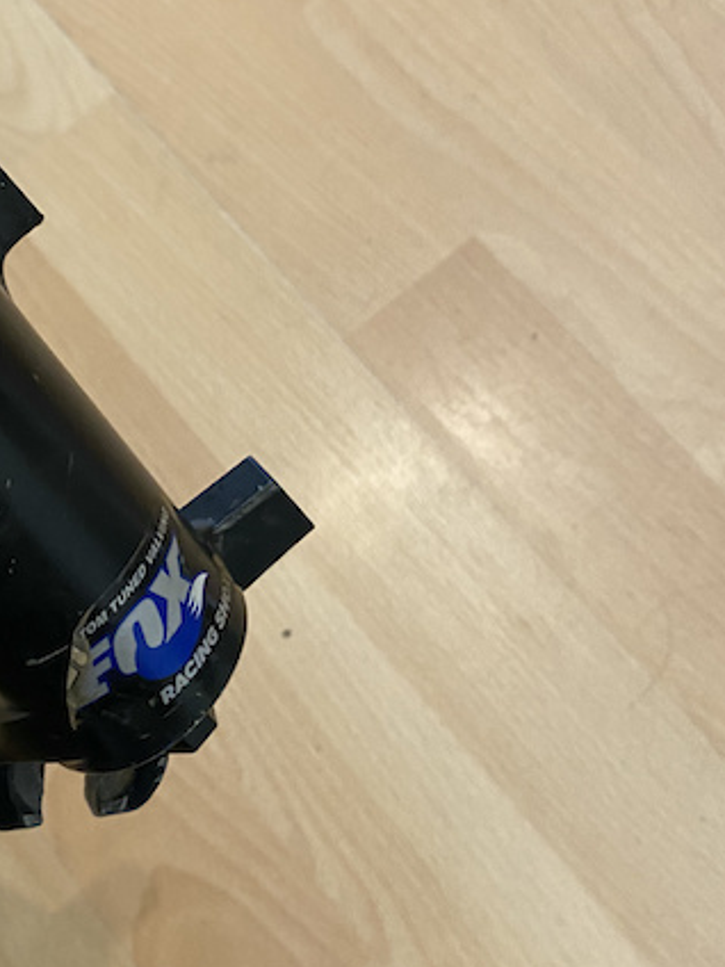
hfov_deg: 28.7
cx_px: 93
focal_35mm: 49
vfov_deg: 38.8
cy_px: 395
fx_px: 1368
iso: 250
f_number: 1.8
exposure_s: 1/50
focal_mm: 4.25
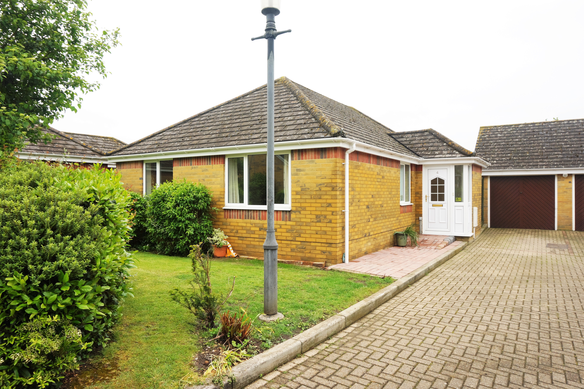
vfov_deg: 53.1
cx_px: 292
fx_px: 389
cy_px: 194
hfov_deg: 73.8
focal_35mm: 24
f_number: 5.6
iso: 100
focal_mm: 16
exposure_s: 1/60
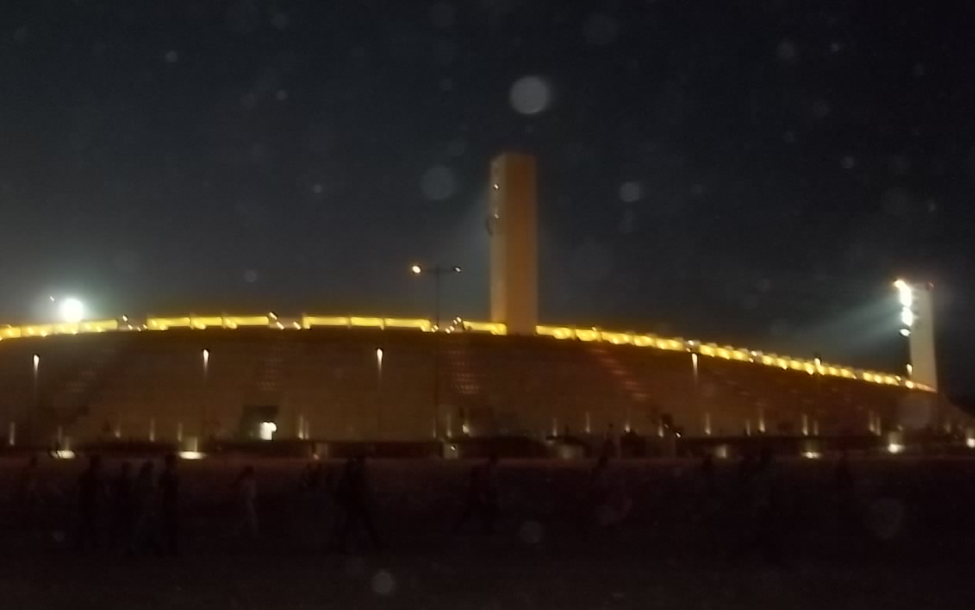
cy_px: 343
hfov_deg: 50.4
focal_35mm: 39
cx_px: 489
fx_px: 1036
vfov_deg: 32.7
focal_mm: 6.5
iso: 320
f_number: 3.1
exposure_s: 1/30
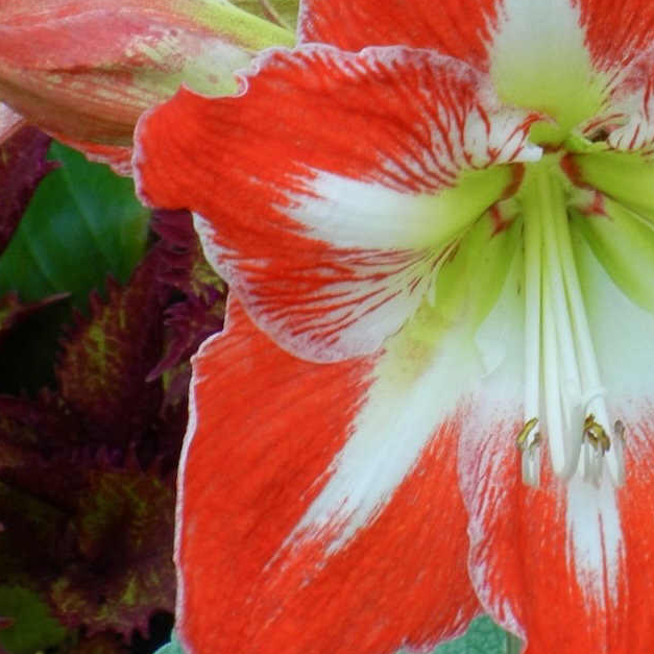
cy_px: 253
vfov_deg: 3.4
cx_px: 410
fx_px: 11051
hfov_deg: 3.4
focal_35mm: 517
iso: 160
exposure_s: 1/63.1
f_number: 5.1
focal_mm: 47.2
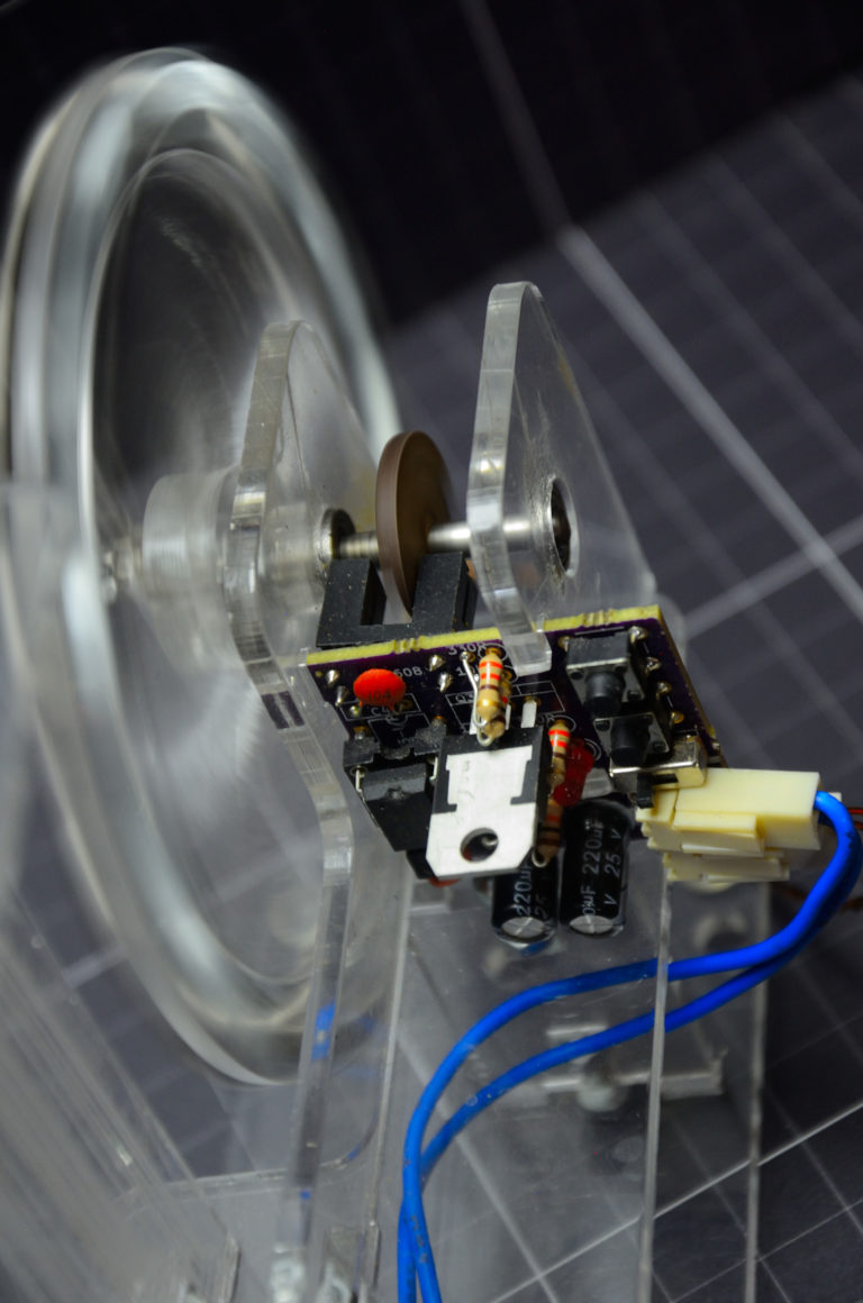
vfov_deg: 15.2
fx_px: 4877
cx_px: 432
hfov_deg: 10.1
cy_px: 652
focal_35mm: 135
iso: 1000
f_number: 5.6
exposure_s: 1/25
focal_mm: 90
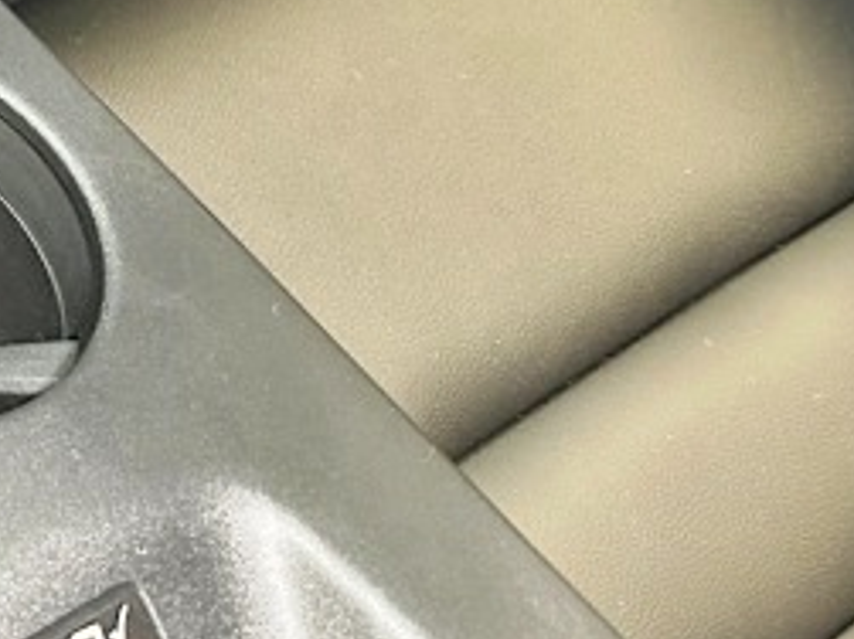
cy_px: -218
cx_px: -544
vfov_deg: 14.4
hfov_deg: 17.4
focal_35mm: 98
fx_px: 2417
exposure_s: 1/30
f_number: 1.78
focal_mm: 6.86
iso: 1000
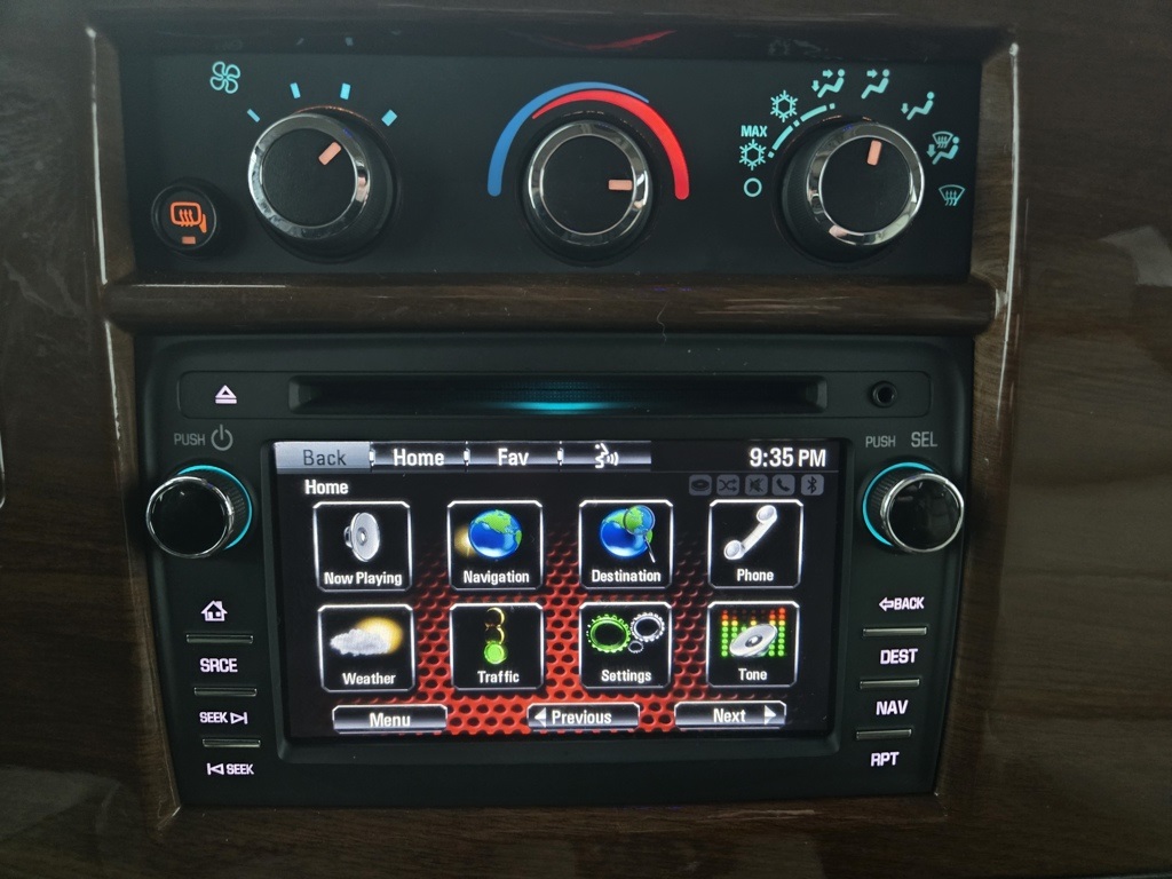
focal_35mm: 23
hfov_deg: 73.9
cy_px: 440
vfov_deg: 58.9
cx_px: 586
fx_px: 779
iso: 640
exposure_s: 1/33
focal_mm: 5.4
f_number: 1.8
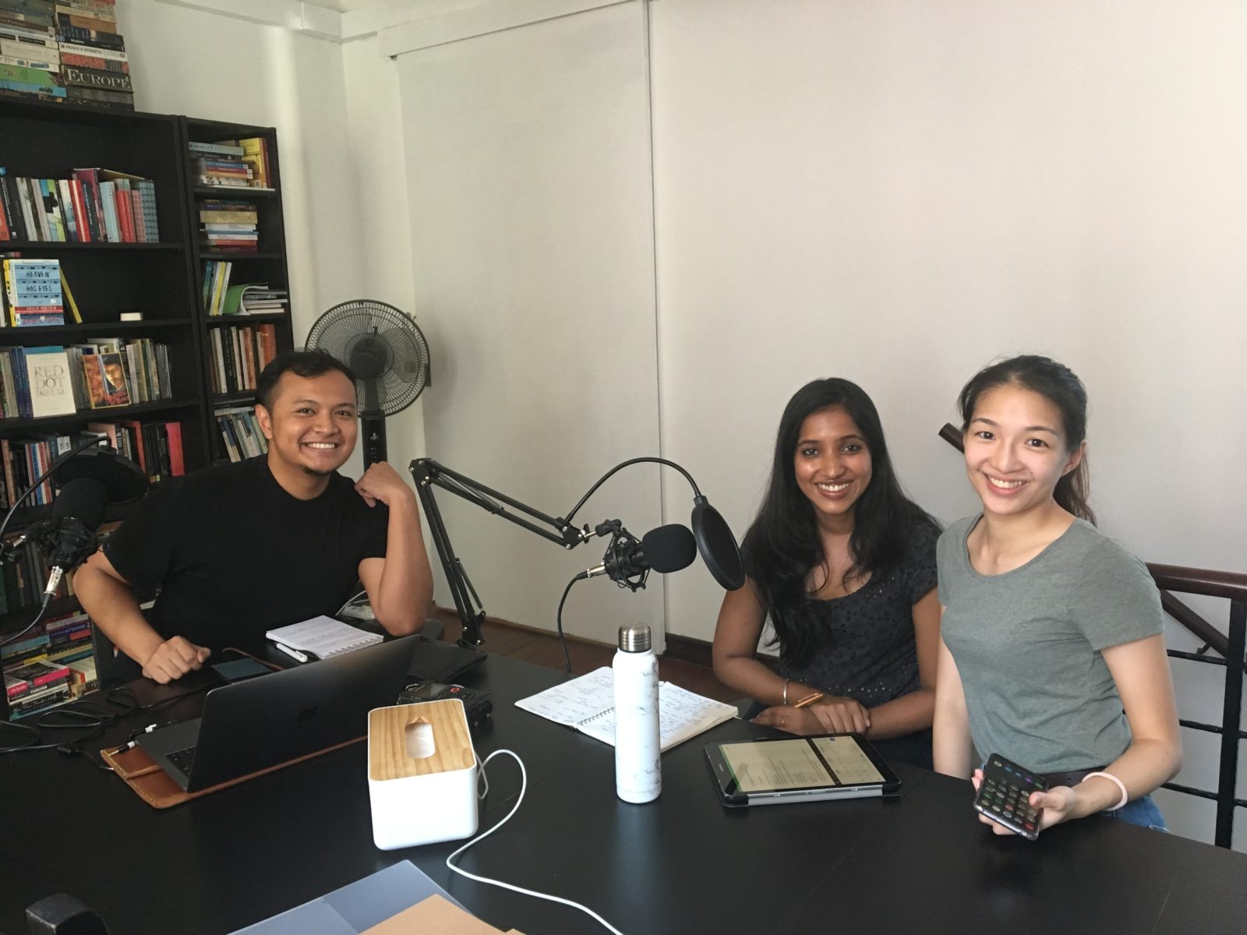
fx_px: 1045
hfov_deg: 61.7
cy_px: 468
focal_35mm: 29
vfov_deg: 48.2
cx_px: 624
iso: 160
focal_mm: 4.15
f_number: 2.2
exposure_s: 1/33
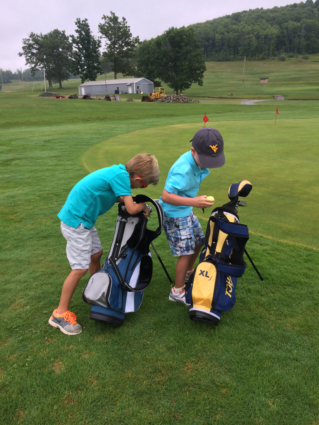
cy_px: 212
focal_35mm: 30
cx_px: 160
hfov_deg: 46.8
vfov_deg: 60.0
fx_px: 369
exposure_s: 1/120
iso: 50
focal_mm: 4.12
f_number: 2.2
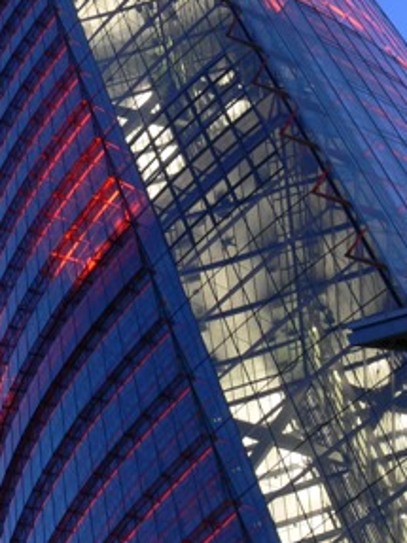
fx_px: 1224
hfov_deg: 18.8
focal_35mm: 78
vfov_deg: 24.5
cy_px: 81
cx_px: 121
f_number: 8
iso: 80
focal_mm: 7.4
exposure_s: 2.5
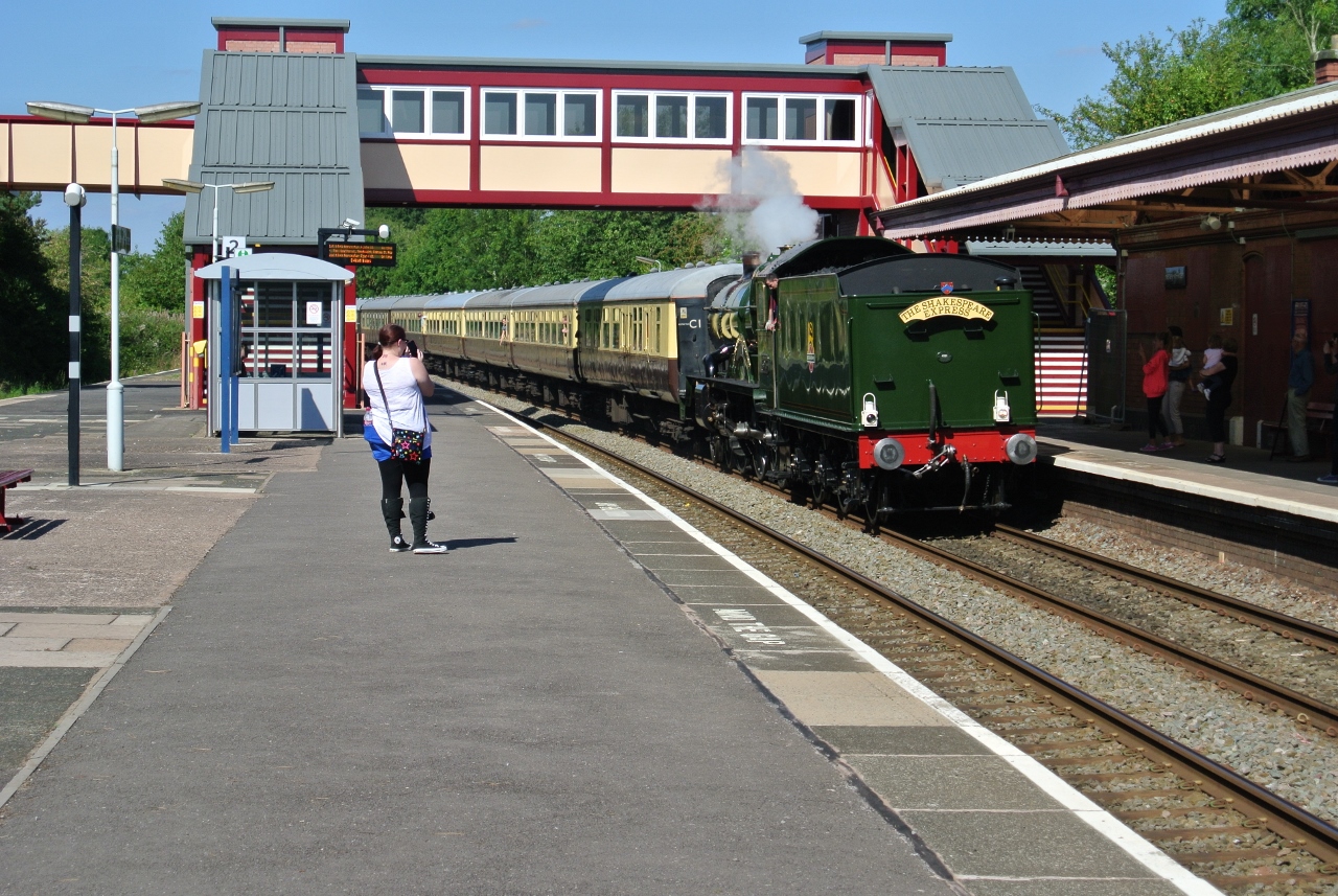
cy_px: 448
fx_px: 3014
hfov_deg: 25.0
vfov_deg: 16.9
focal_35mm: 81
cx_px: 669
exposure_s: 1/640
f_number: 5.6
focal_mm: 30
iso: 100
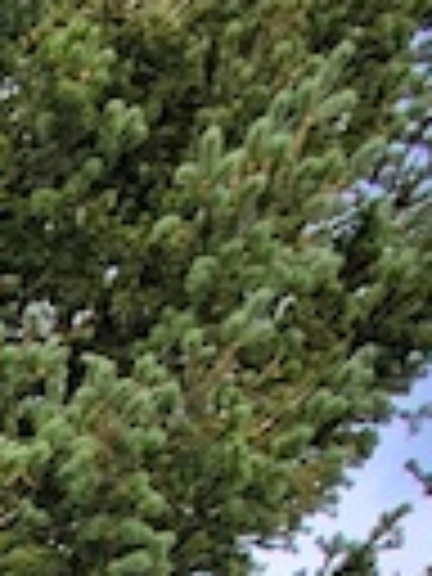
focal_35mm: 81
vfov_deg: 12.0
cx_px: -644
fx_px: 1348
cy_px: 1674
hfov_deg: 13.1
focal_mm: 2.2
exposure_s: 1/120
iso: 80
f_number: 2.2
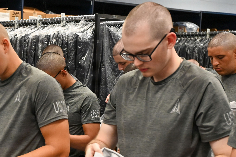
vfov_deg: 14.0
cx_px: 1
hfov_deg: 20.6
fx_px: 629
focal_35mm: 96
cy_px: 163
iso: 2000
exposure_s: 1/80
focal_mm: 38
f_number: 4.5
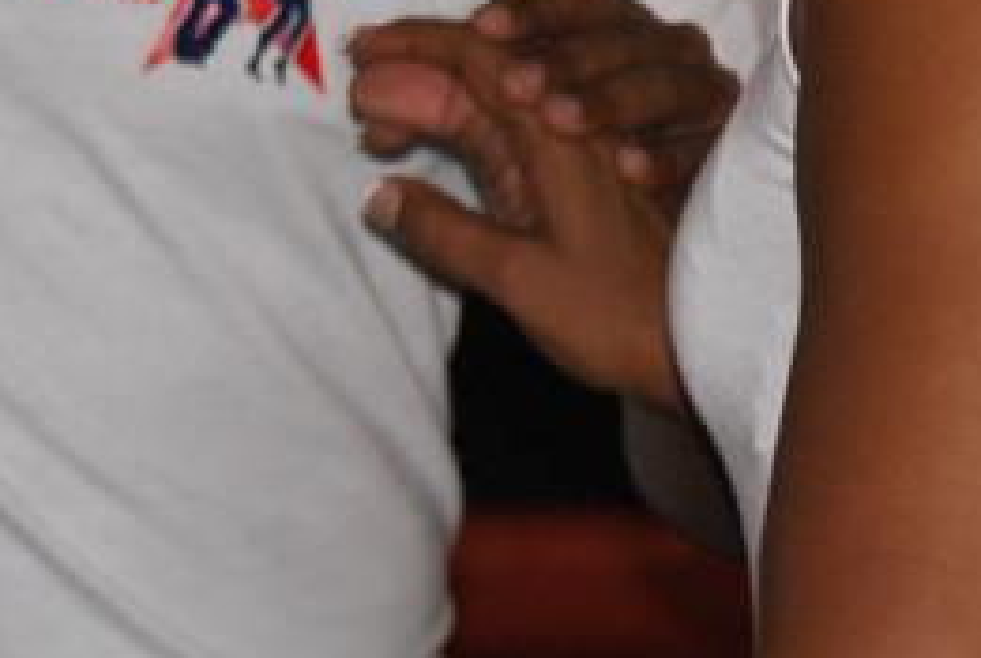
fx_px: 11683
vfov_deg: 3.2
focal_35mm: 428
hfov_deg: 4.8
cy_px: -462
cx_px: 662
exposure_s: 1/125
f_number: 5.6
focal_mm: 70
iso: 400
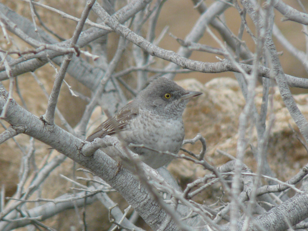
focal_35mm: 504
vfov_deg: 3.0
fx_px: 4484
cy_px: 116
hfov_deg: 3.9
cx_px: 154
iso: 200
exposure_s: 1/500
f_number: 5.6
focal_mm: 82.8
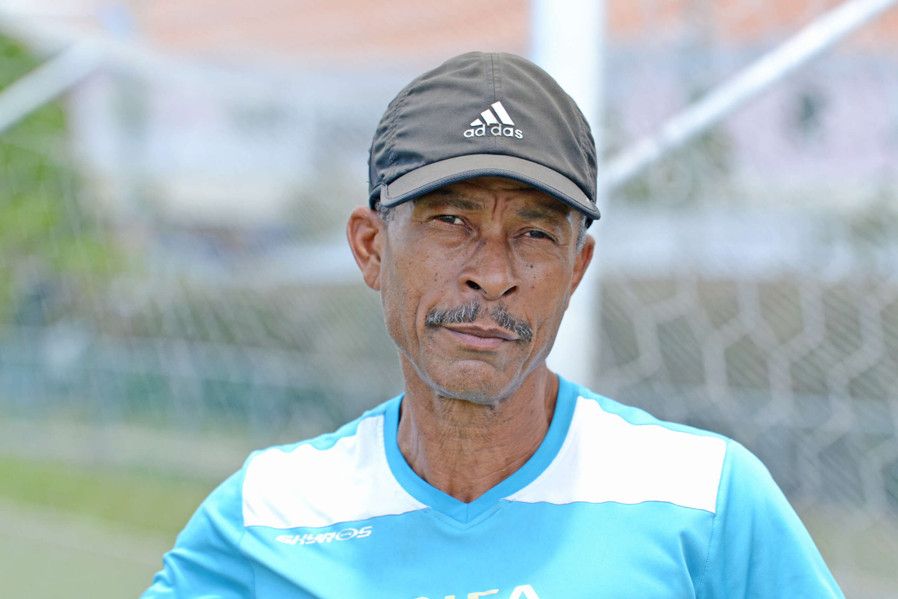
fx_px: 4191
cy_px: 300
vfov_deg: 8.2
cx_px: 449
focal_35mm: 168
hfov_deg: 12.2
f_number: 4
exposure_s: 1/800
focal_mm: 112
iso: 400
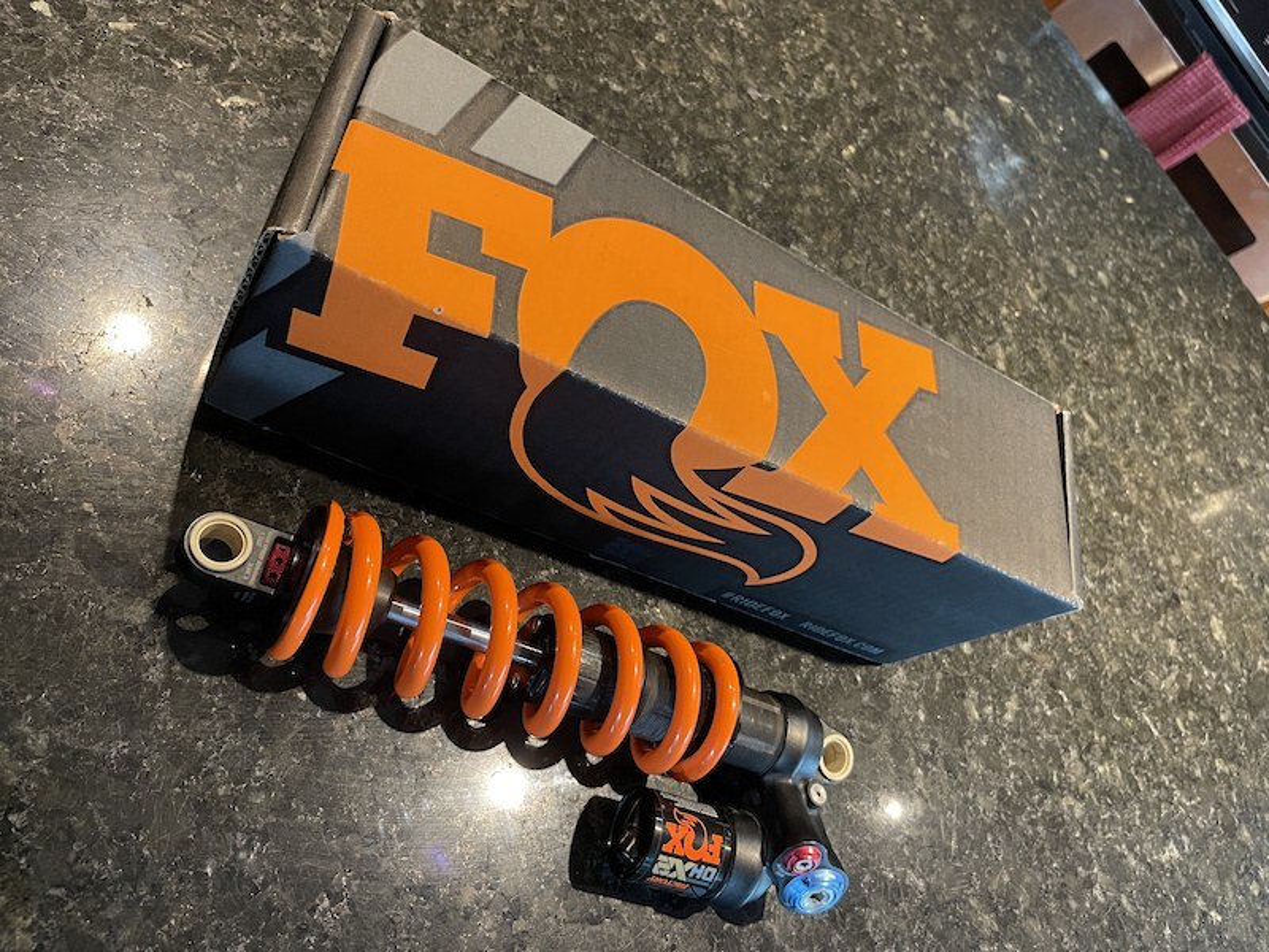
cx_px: 634
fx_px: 953
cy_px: 476
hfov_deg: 67.3
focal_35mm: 26
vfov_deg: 53.1
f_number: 1.6
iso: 320
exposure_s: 1/60
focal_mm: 4.2
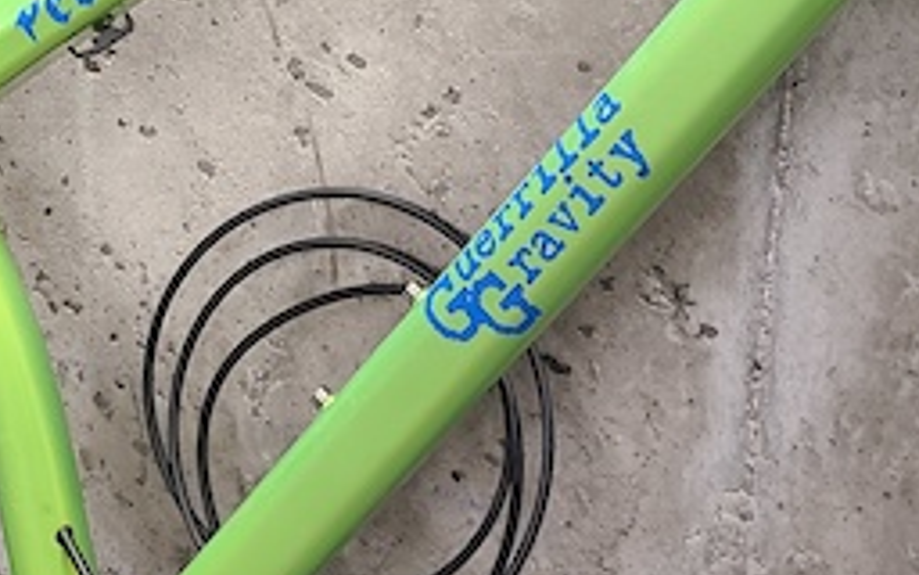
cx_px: 449
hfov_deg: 24.1
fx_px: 2154
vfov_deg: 14.9
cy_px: -22
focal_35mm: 86
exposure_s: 1/40
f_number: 1.8
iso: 250
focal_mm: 5.4
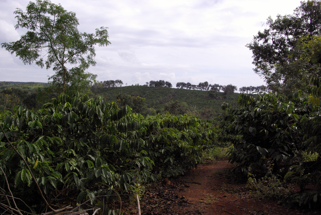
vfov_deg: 38.5
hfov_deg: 55.0
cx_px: 160
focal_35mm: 34
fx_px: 308
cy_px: 108
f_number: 11
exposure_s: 1/2000
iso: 1600
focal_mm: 23
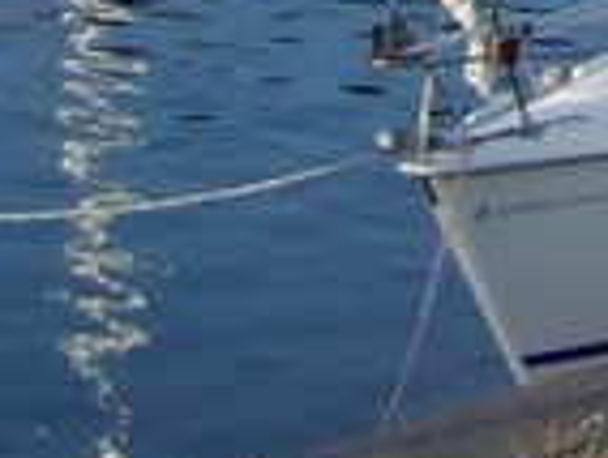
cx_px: 1777
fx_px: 4821
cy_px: -1087
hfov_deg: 6.6
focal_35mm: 274
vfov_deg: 5.1
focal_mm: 6.3
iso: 80
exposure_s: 1/320
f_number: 2.8
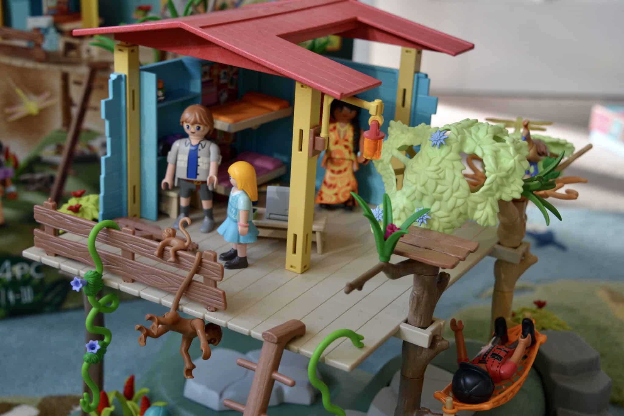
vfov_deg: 23.4
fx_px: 1006
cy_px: 208
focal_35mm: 58
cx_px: 312
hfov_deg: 34.5
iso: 2000
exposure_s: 1/200
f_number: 7.1
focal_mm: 58
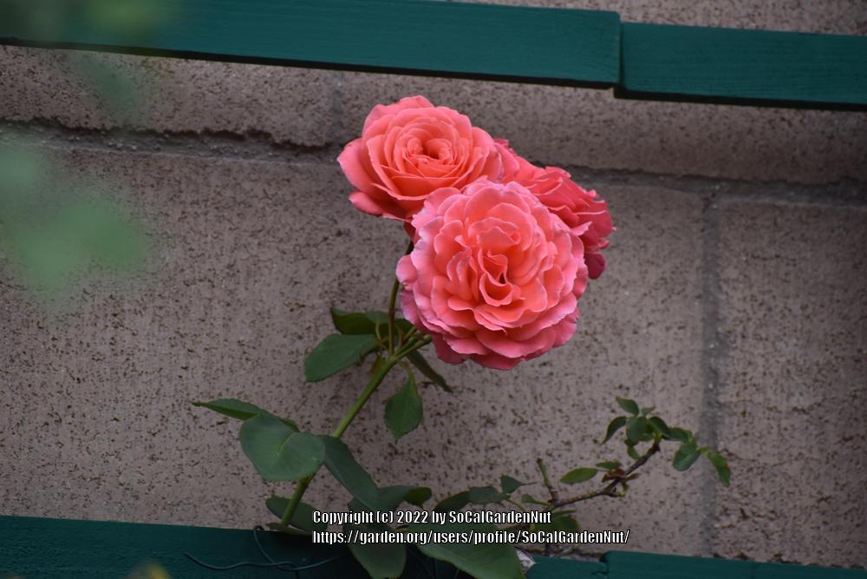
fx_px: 10838
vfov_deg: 3.1
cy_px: 290
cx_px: 434
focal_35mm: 450
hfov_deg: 4.6
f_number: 6.3
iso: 800
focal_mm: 300
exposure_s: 1/500
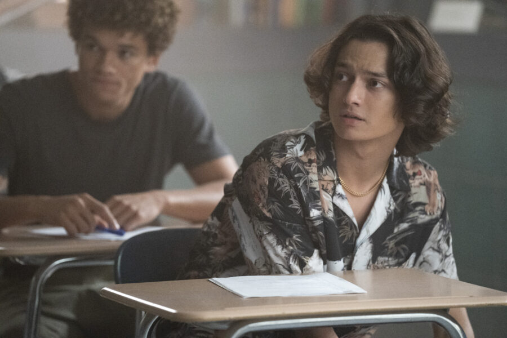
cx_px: 254
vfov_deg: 7.4
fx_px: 2605
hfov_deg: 11.1
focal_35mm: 185
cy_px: 169
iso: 16000
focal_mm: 185
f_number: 3.2
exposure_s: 1/160
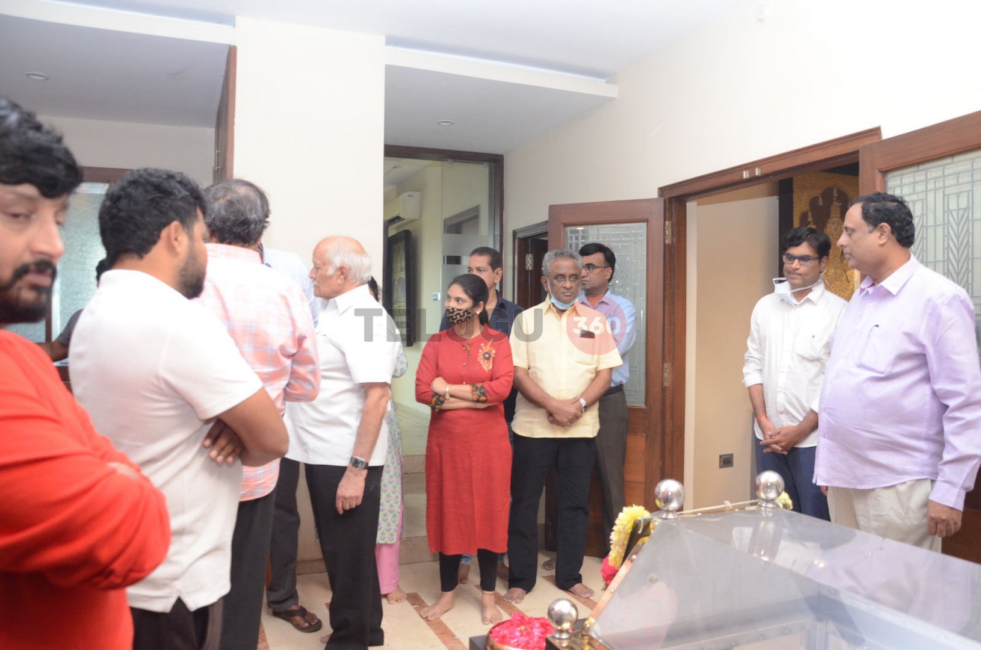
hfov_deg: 67.5
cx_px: 490
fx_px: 734
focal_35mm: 27
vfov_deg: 47.7
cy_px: 325
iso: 2000
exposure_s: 1/100
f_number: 5.6
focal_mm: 18
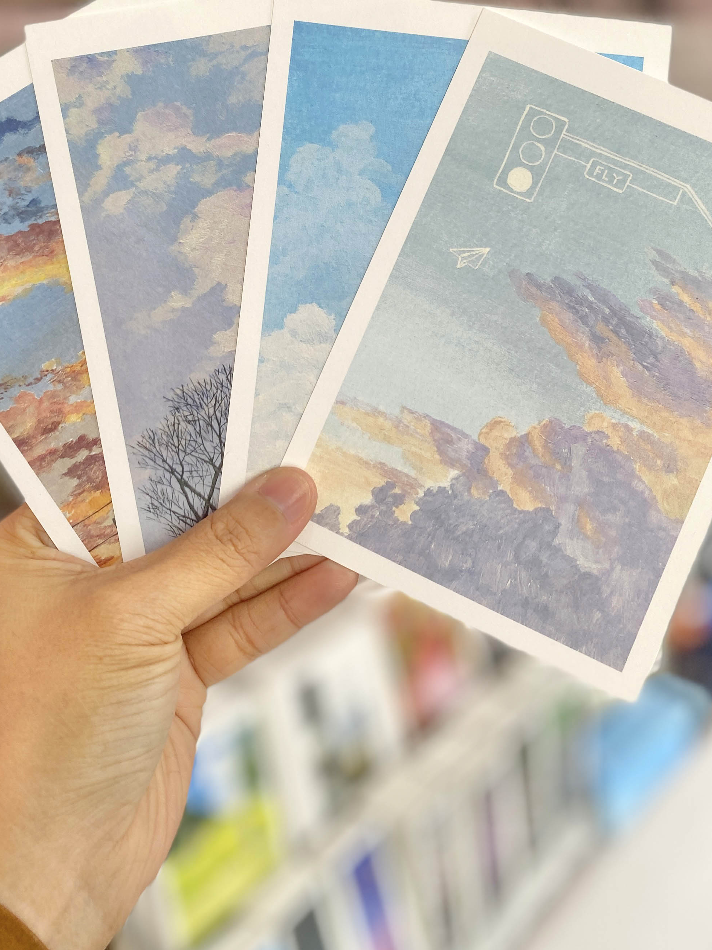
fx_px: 1097
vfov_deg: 45.1
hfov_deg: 35.9
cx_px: 326
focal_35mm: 40
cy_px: 232
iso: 32
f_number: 1.8
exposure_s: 1/108
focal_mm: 4.25
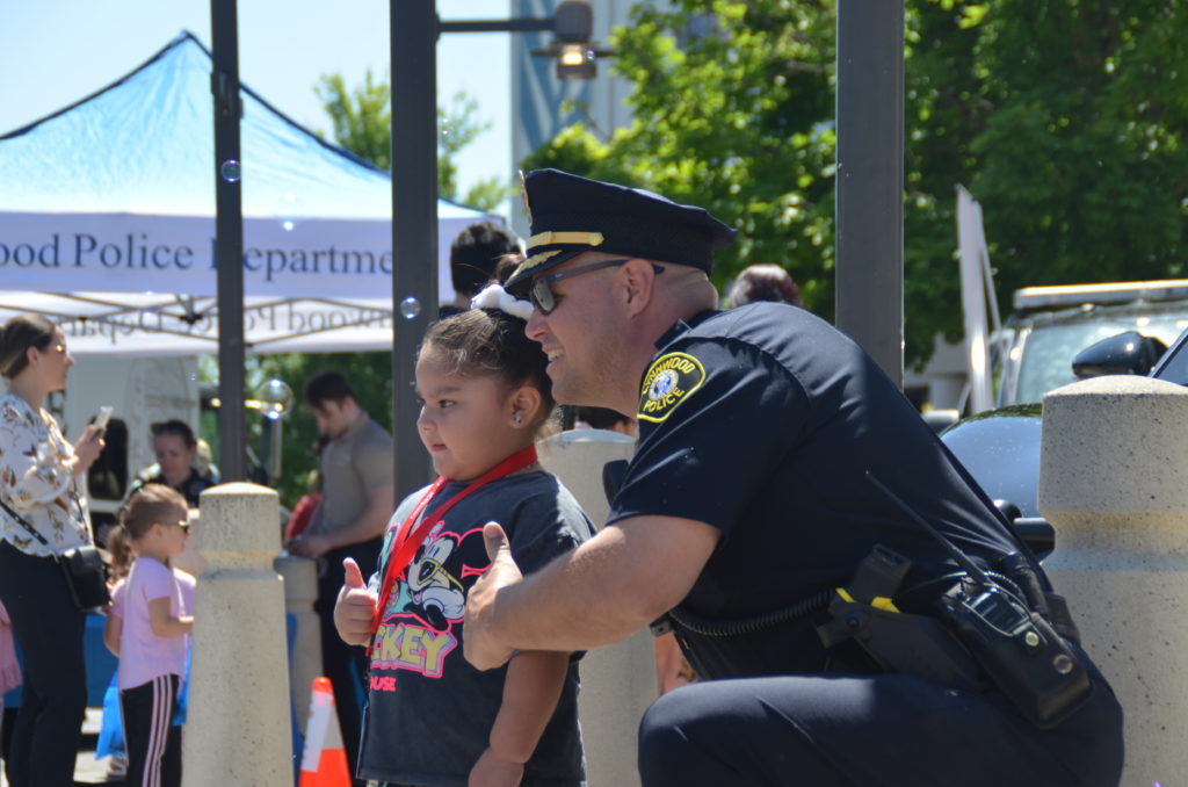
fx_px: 4198
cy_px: 394
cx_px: 594
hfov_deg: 16.1
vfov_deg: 10.7
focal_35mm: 128
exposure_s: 1/500
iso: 200
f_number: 5.6
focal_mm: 85
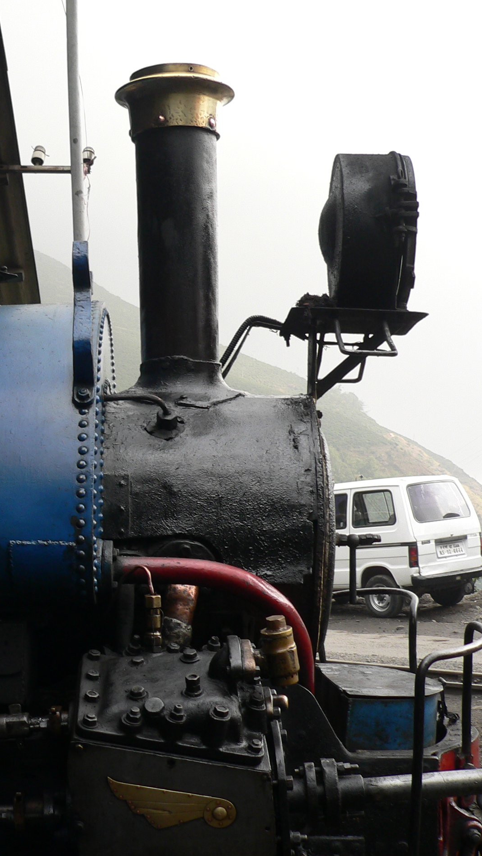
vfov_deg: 39.2
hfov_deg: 21.8
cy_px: 433
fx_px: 1204
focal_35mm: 53
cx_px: -8
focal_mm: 6
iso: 80
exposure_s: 1/100
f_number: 3.3
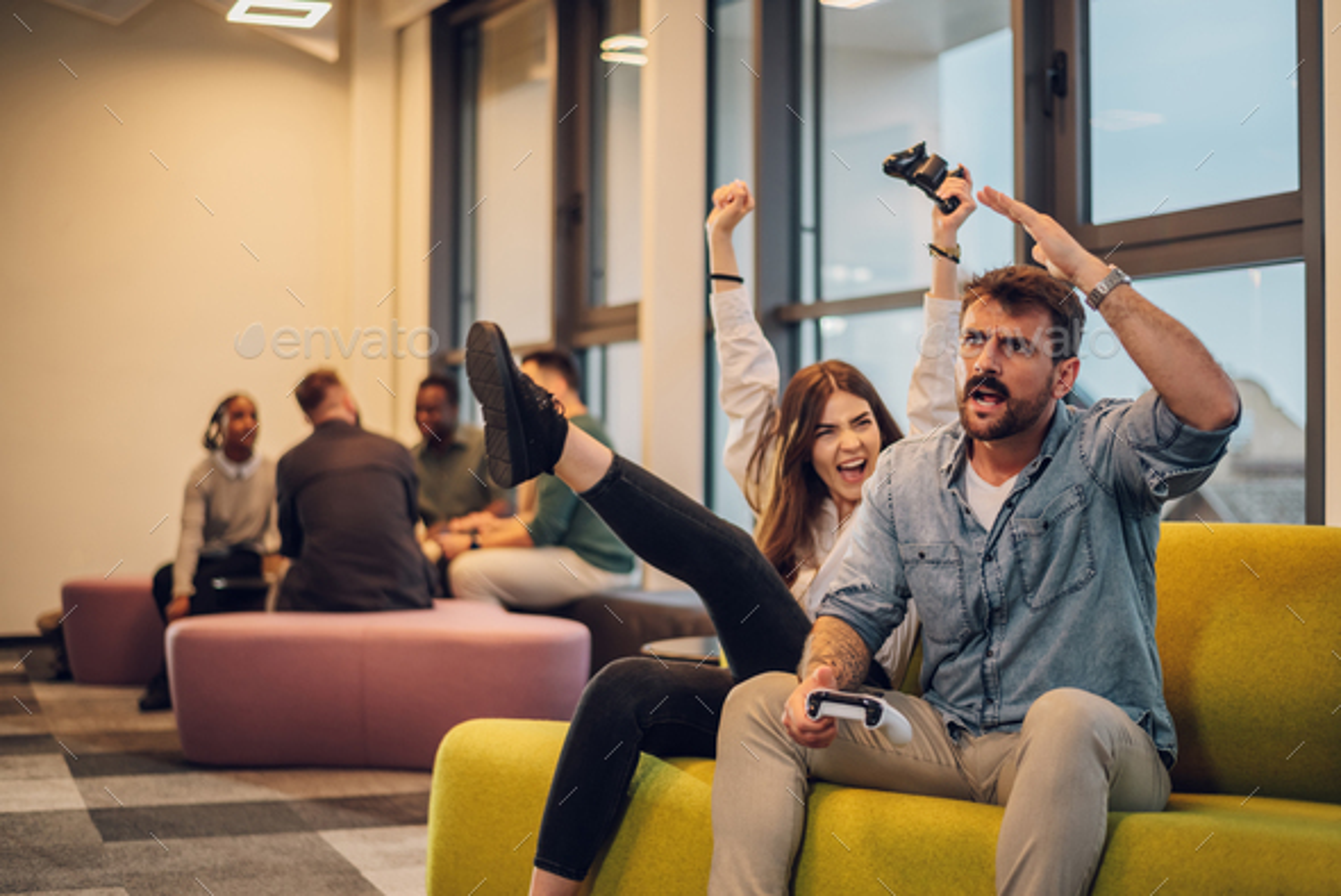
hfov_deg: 39.6
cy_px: 448
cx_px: 670
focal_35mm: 50
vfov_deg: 27.0
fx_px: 1863
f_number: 1.8
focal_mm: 50
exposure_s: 1/200
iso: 250
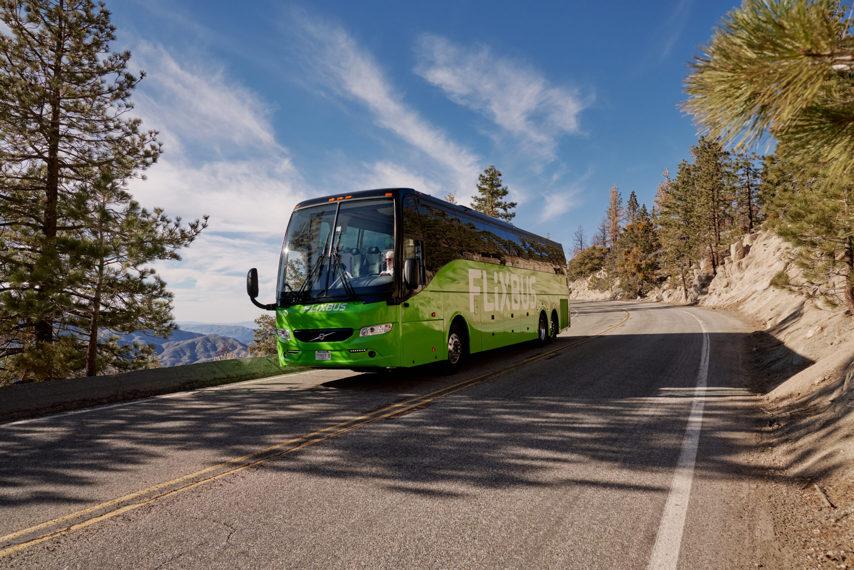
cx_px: 427
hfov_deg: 73.7
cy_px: 285
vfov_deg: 53.2
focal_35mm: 24
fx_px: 569
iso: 400
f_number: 5.6
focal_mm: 24
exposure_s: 1/2500
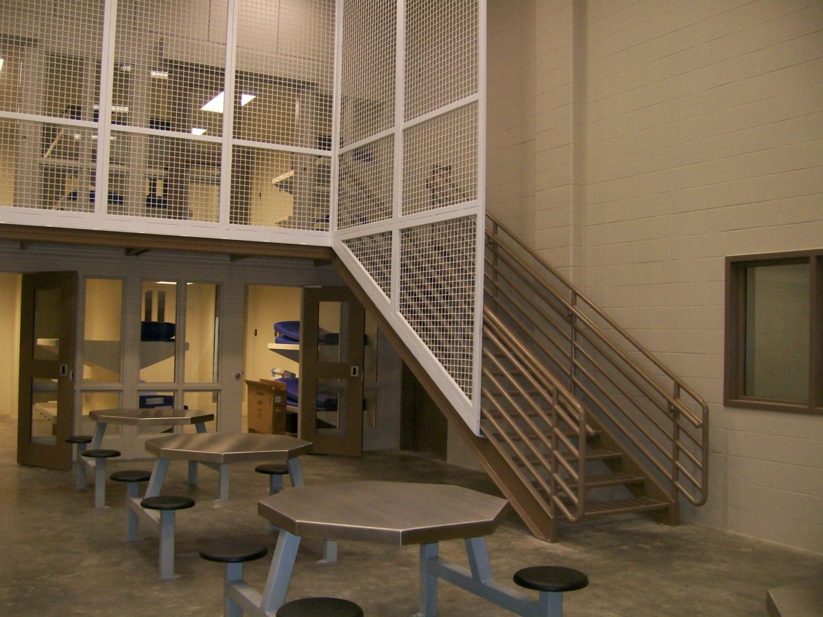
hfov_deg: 52.6
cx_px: 412
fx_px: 832
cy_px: 308
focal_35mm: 35
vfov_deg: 40.7
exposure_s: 1/64
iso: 200
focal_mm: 5.8
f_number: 2.8
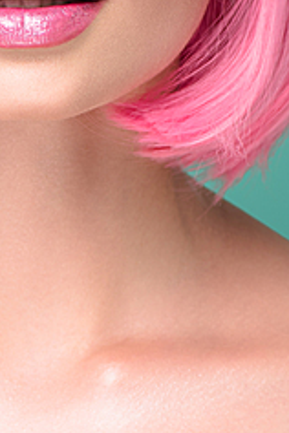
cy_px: 69
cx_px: 26
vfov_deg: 6.2
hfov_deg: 4.1
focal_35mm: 332
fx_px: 3998
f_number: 8
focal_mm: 105
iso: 100
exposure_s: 1/200
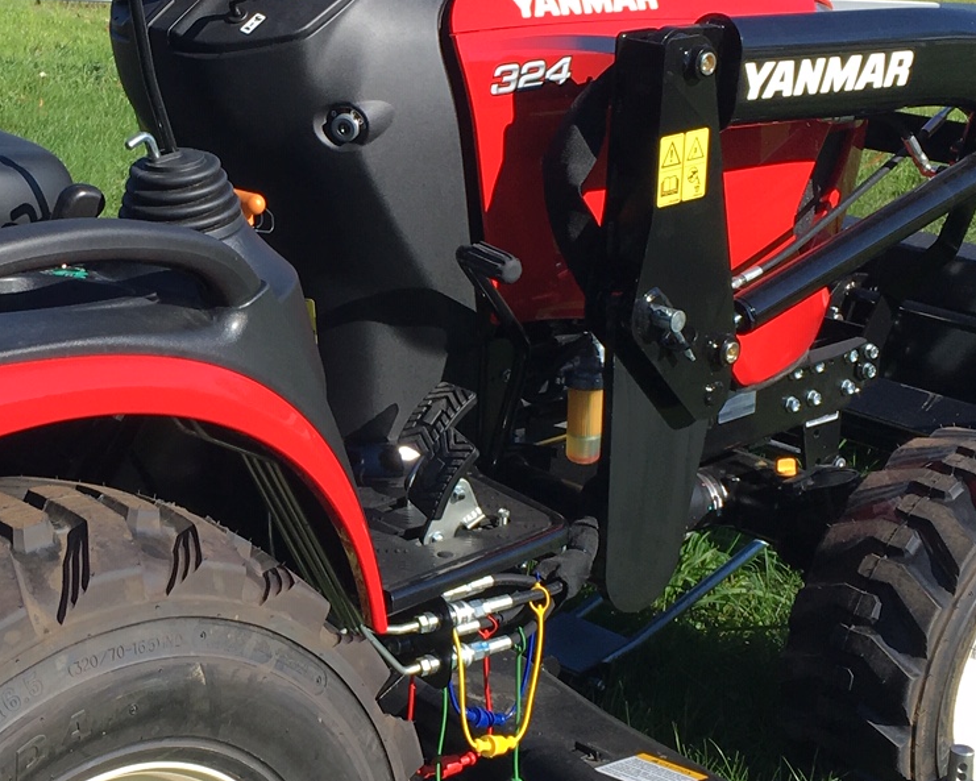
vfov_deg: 19.9
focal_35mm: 77
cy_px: 353
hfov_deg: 24.2
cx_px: 142
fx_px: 2225
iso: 25
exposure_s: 1/962
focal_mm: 4.15
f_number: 2.2
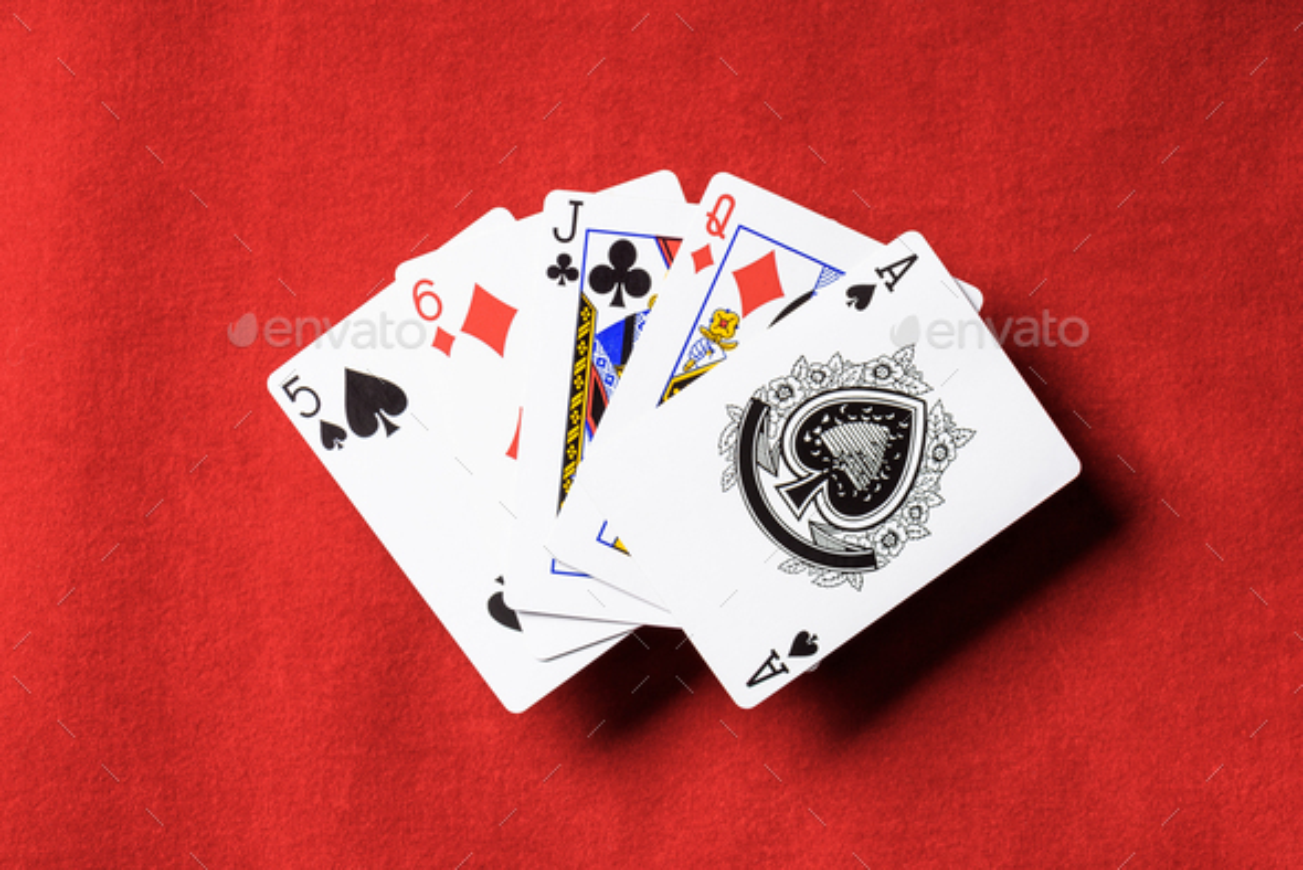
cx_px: 652
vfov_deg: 13.1
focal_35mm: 105
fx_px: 3802
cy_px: 435
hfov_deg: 19.4
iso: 80
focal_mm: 105
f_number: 9
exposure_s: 1/160
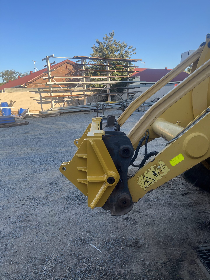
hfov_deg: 53.1
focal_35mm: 26
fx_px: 210
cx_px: 105
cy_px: 140
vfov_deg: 67.3
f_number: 1.6
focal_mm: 5.1
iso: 50
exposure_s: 1/935
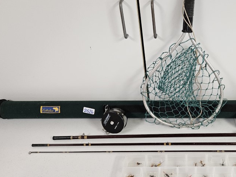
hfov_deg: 48.4
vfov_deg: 38.6
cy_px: 100
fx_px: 252
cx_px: 174
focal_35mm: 37
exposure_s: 1/120
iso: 500
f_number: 1.8
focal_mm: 5.4
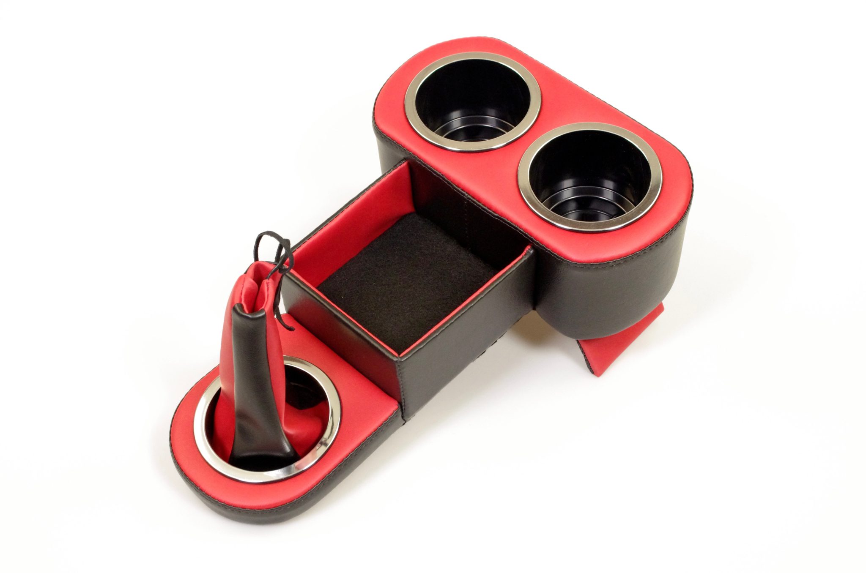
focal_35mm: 54
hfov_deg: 36.9
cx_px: 433
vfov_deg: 24.9
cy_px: 286
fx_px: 1296
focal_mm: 36
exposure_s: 1/80
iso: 3200
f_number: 7.1
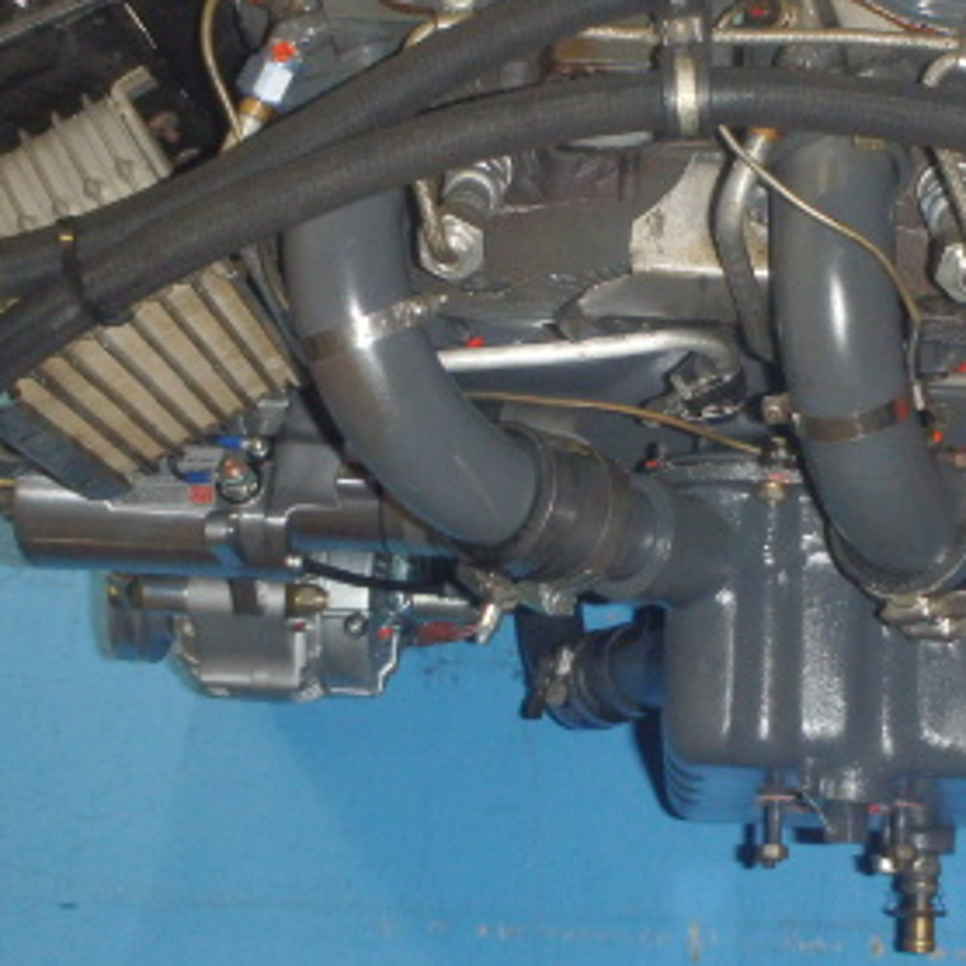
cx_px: 657
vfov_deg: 29.8
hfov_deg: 29.8
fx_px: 1800
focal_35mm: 57
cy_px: 316
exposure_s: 1/30
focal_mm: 5
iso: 400
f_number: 3.9
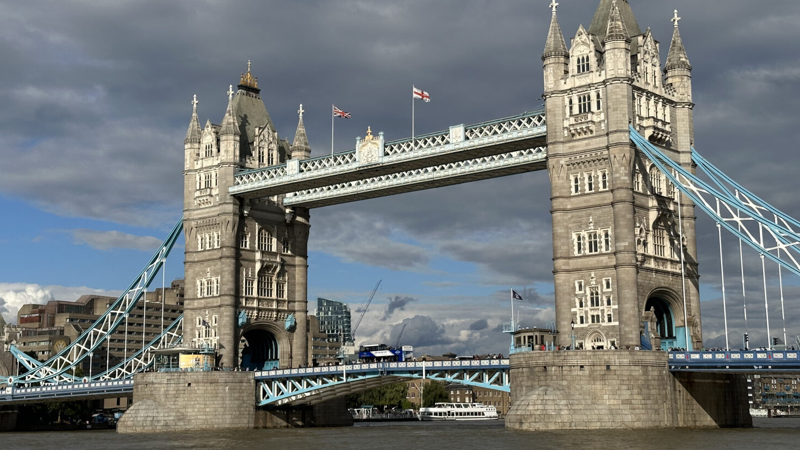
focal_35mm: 55
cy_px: 194
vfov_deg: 21.8
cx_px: 410
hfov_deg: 37.8
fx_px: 1167
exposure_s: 1/8197
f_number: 1.78
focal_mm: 6.86
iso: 64
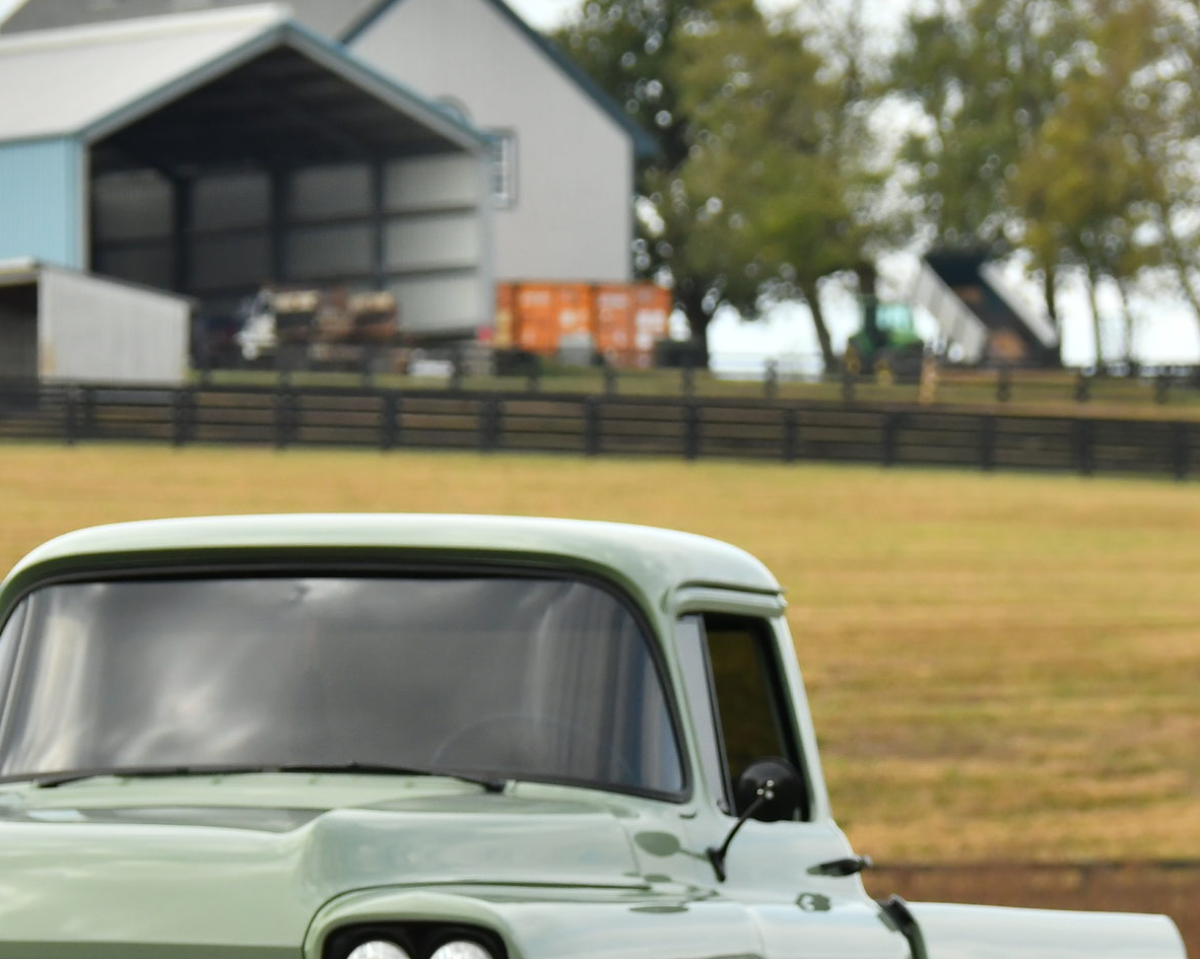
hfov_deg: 5.3
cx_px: 434
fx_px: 12995
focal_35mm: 366
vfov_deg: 4.2
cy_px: 725
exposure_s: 1/1000
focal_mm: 120
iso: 400
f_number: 6.3
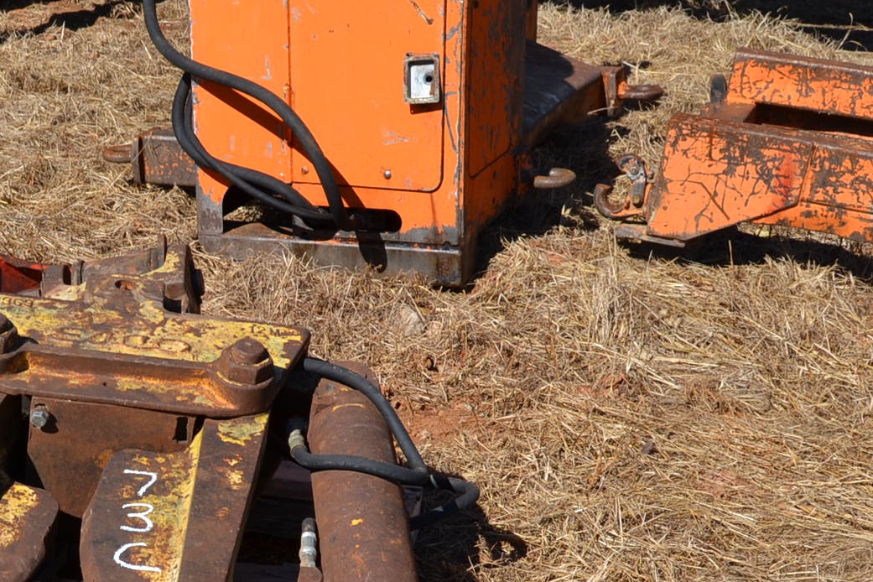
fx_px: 1530
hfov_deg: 30.3
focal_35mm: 63
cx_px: 66
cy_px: 588
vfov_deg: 20.8
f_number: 8
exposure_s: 1/250
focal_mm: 19
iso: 100
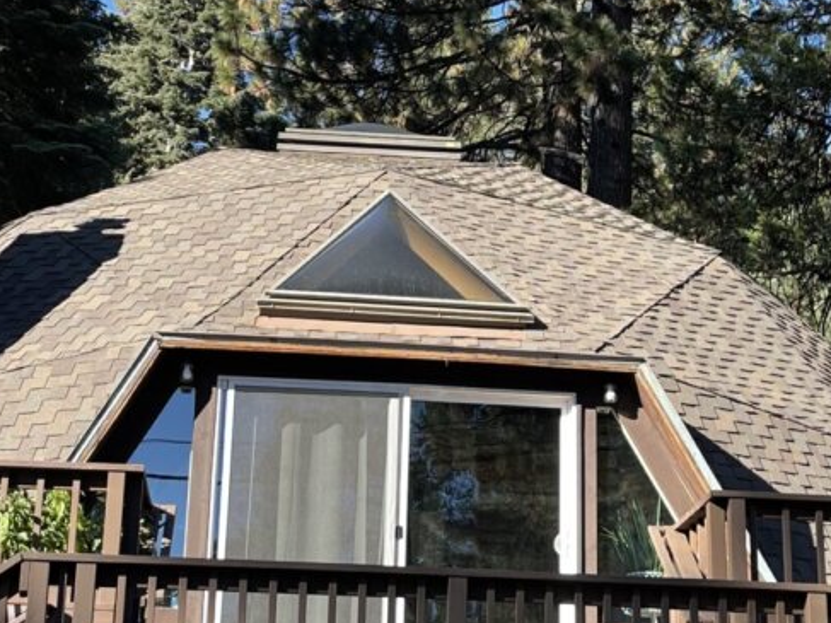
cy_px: 278
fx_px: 1968
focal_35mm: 82
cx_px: 437
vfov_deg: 18.0
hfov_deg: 23.8
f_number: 1.6
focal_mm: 5.1
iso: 32
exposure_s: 1/735
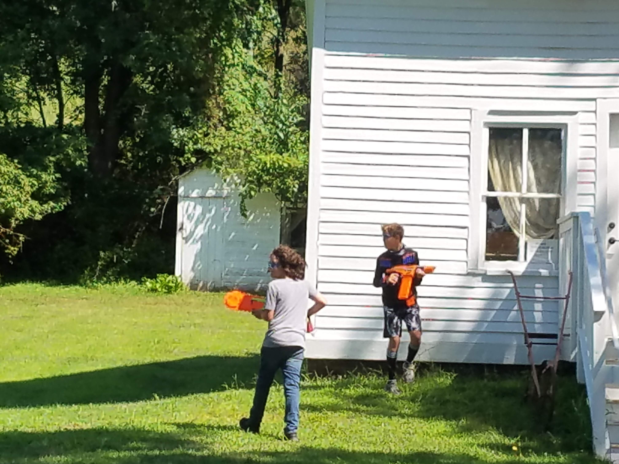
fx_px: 465
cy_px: 232
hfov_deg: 67.3
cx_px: 310
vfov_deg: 53.1
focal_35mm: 26
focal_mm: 4.2
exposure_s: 1/2188
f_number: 1.7
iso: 50
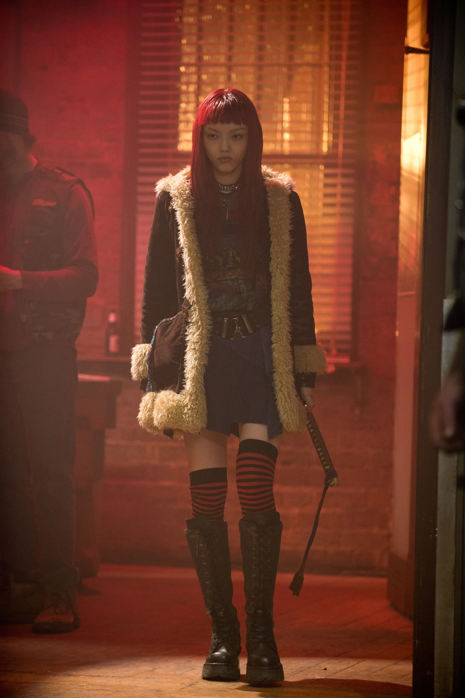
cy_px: 349
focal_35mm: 135
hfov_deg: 10.1
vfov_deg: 15.2
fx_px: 2619
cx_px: 232
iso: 2000
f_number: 3.2
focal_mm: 135
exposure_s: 1/160
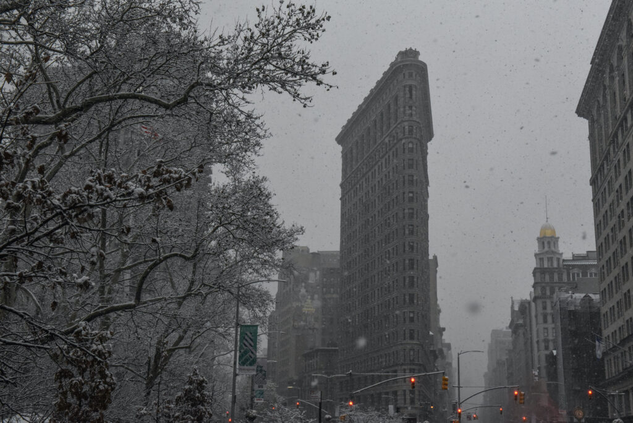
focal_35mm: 48
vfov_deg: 28.1
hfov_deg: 41.1
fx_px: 844
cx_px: 316
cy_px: 212
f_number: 16
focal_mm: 48
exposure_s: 1/800
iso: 6400
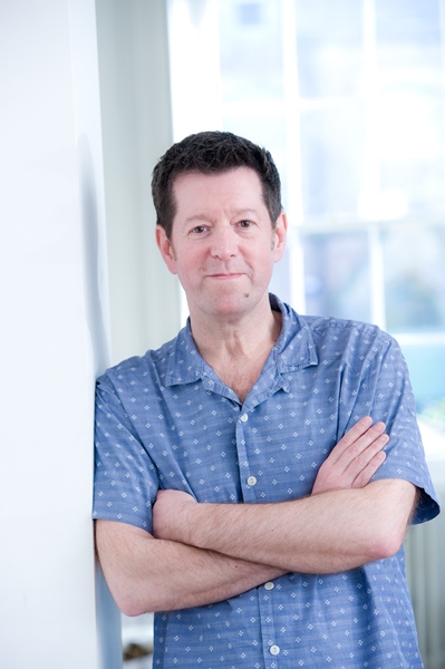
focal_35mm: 145
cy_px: 334
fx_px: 2693
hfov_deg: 9.4
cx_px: 222
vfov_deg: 14.2
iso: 200
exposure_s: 1/40
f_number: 5
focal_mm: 145
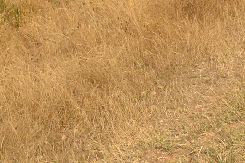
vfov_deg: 7.2
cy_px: -175
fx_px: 1252
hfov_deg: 10.6
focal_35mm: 184
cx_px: 404
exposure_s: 1/400
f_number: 5.6
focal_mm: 22
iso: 100
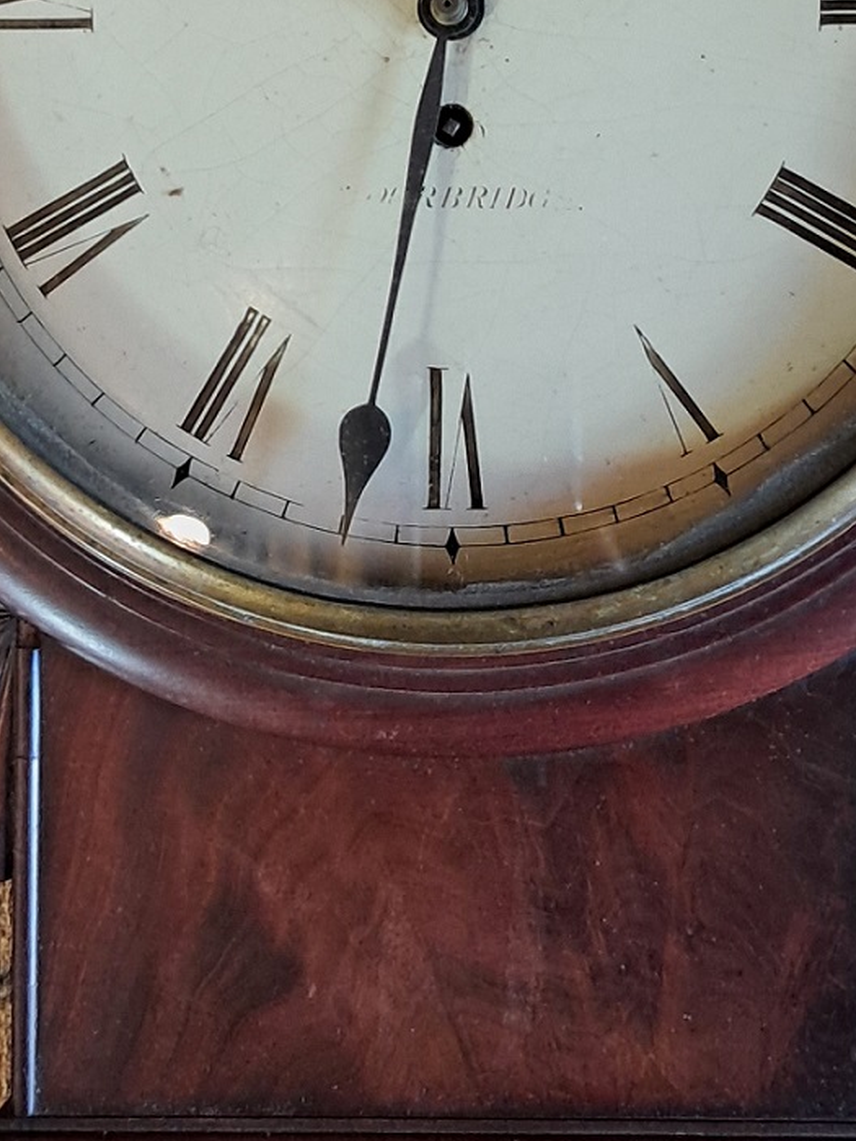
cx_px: 459
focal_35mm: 85
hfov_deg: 17.4
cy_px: 279
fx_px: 2803
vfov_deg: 22.8
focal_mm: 4
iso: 400
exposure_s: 1/50
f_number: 1.8
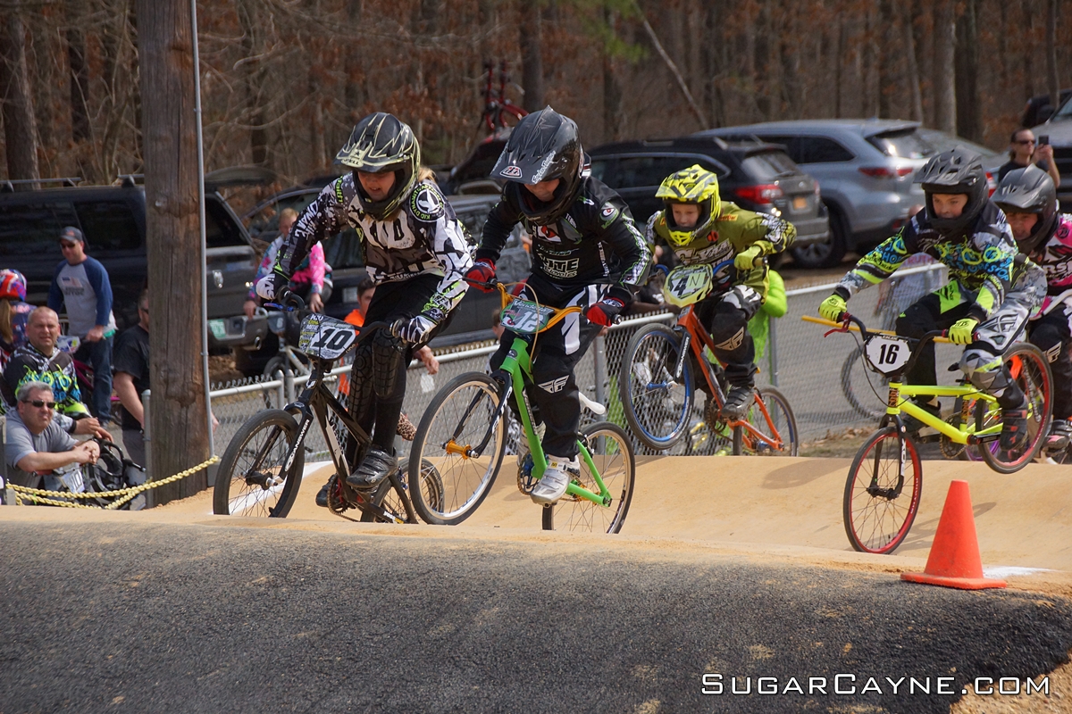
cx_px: 536
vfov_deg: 6.8
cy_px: 357
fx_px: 6030
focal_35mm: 202
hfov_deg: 10.2
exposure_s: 1/2000
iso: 800
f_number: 8
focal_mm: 135
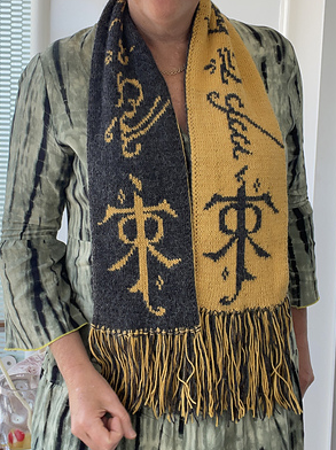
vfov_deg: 38.9
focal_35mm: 49
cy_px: 203
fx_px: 636
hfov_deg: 29.6
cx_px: 139
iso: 25
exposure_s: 1/133
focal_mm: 2.71
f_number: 2.2
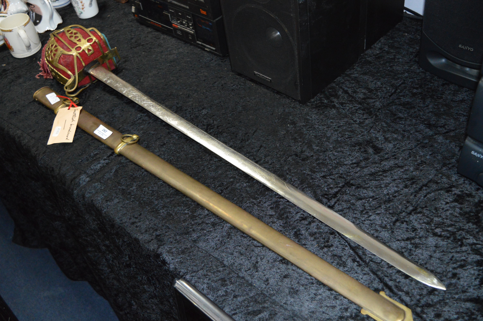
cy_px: 160
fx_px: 523
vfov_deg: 34.1
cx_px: 242
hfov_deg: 49.6
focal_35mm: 39
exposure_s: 1/60
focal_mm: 26
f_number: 4
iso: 2200
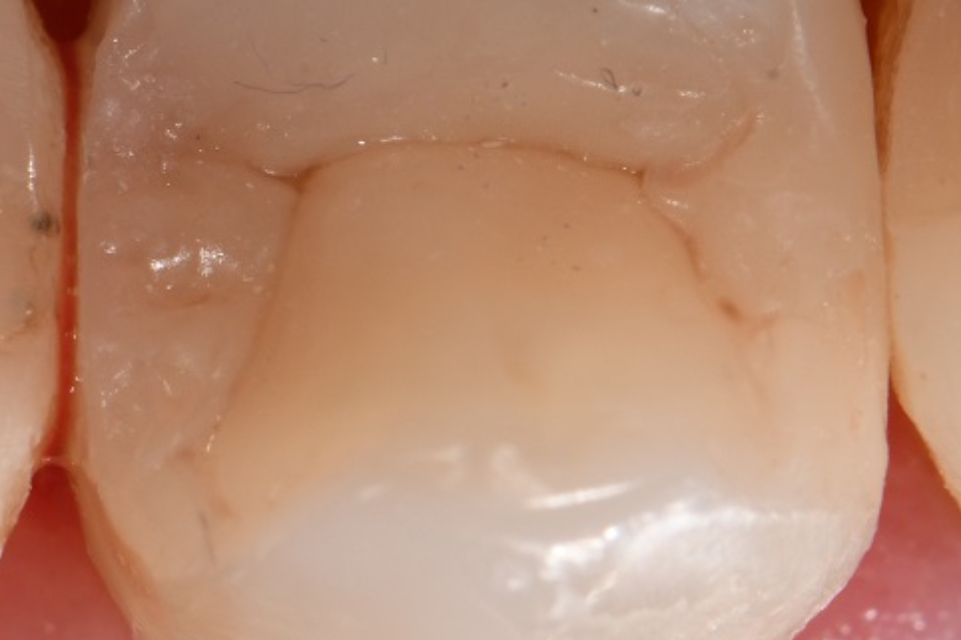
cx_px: 475
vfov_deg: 3.1
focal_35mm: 440
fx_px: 11741
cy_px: 207
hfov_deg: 4.7
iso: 200
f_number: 32
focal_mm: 105
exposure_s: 1/160
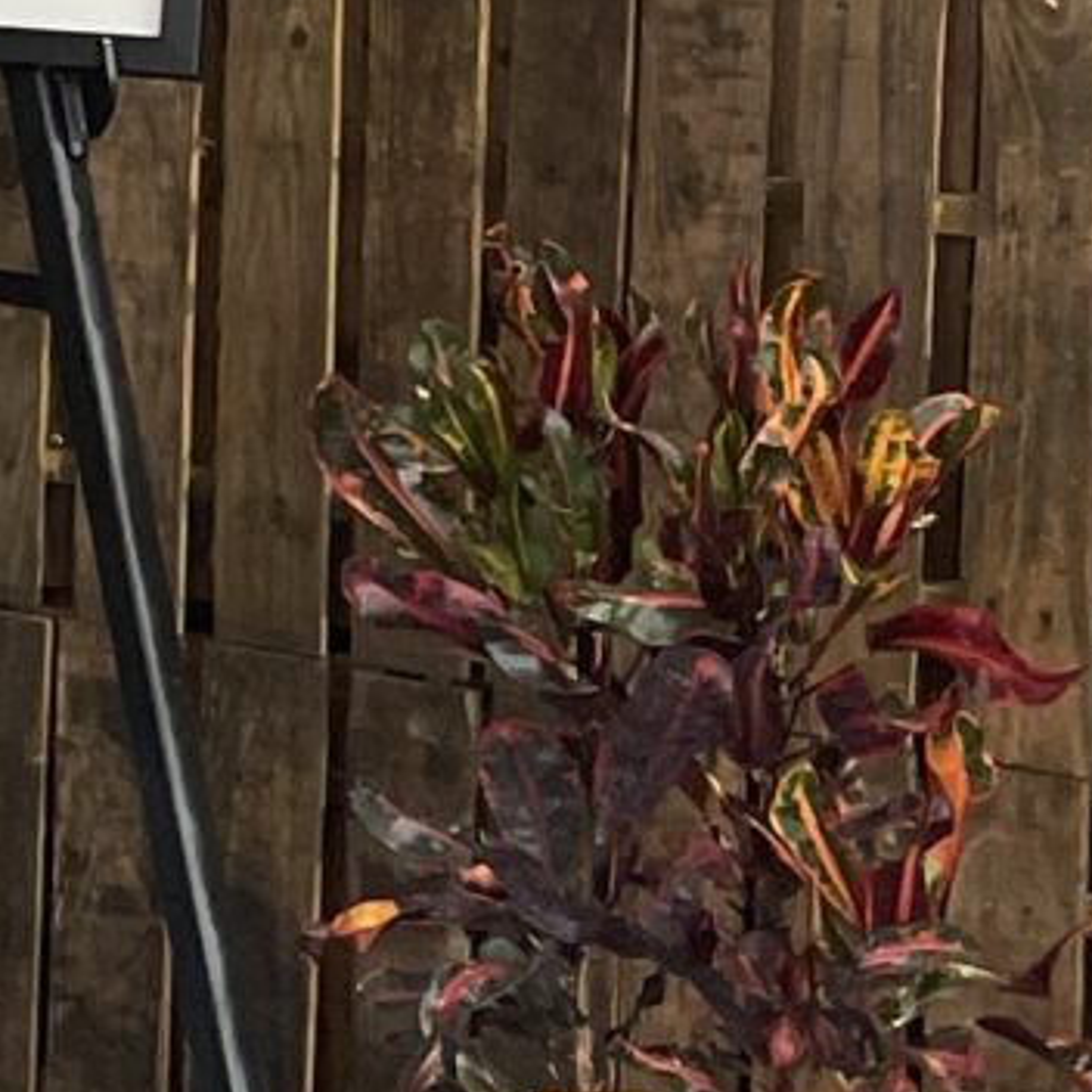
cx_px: -1815
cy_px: -410
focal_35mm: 167
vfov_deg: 10.2
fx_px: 5960
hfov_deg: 9.1
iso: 125
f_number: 1.6
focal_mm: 4.2
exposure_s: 1/120
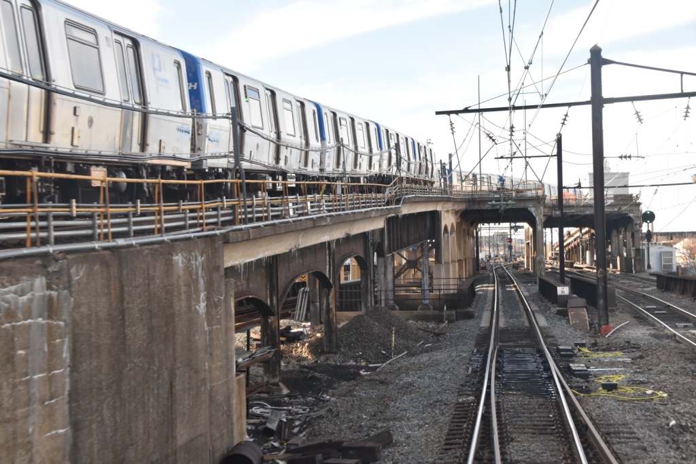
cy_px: 232
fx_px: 1276
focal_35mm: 66
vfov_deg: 20.6
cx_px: 348
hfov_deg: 30.5
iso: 800
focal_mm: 44
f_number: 7.1
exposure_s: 1/200
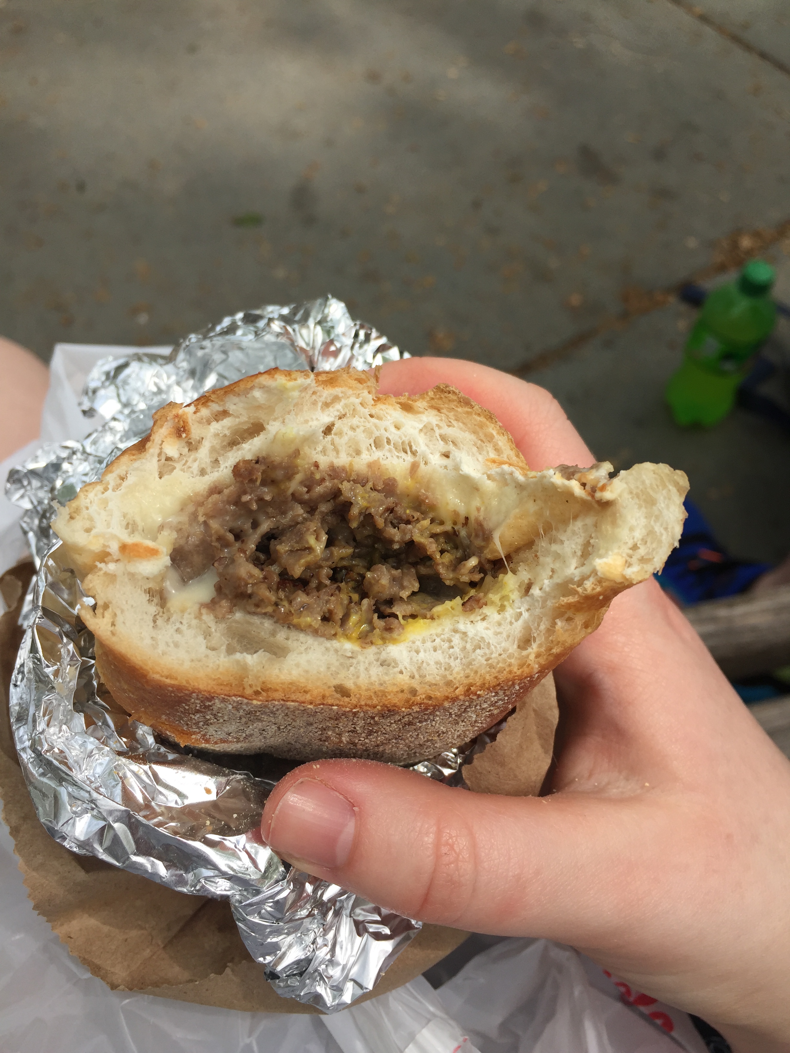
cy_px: 526
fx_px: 882
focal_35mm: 29
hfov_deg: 48.2
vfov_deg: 61.7
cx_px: 395
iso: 32
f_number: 2.2
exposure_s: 1/964
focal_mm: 4.15
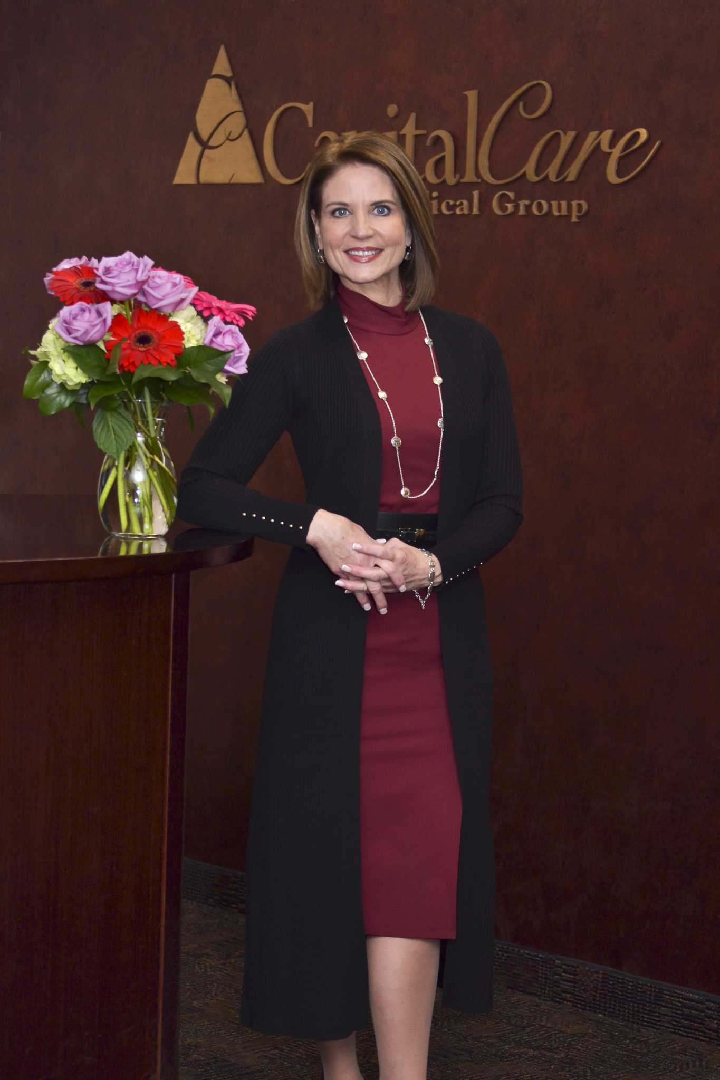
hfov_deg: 16.6
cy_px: 540
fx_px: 2475
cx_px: 360
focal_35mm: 82
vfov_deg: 24.6
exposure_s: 1/80
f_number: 4.5
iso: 200
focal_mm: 55
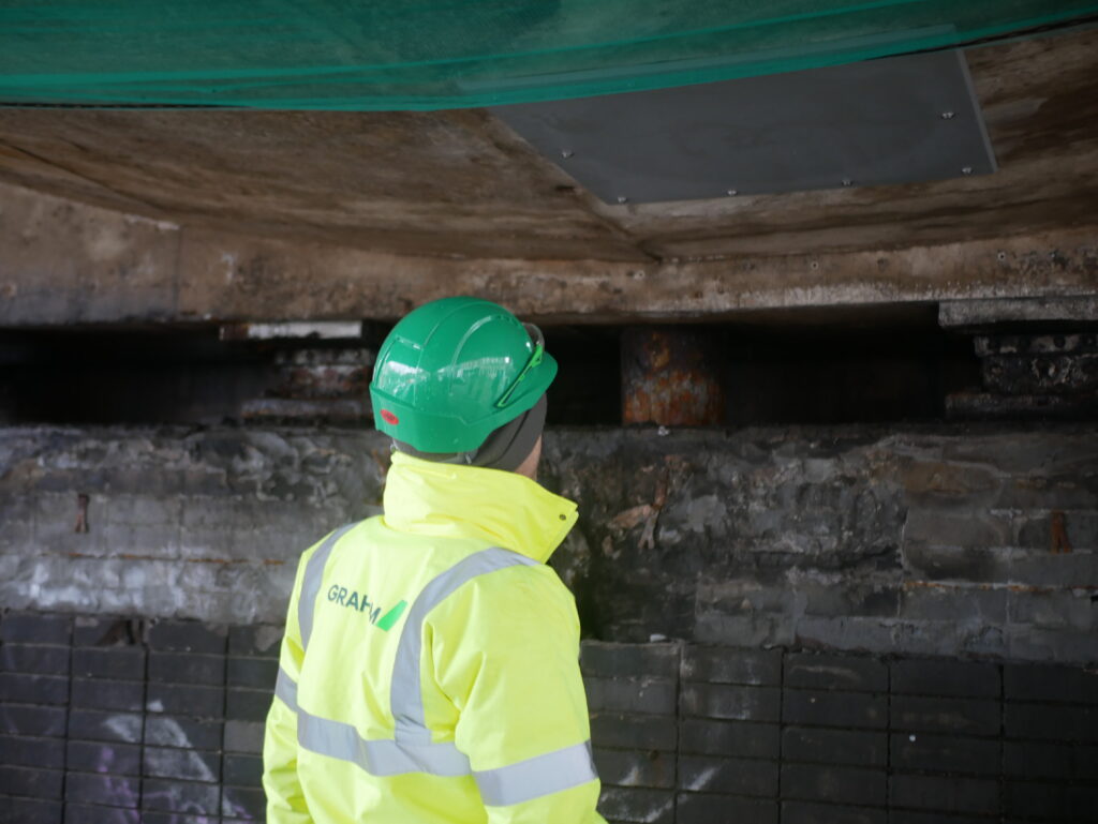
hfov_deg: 38.2
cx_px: 549
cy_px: 412
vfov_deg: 29.1
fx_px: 1587
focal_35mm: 50
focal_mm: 25
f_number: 1.7
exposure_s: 1/60
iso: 400
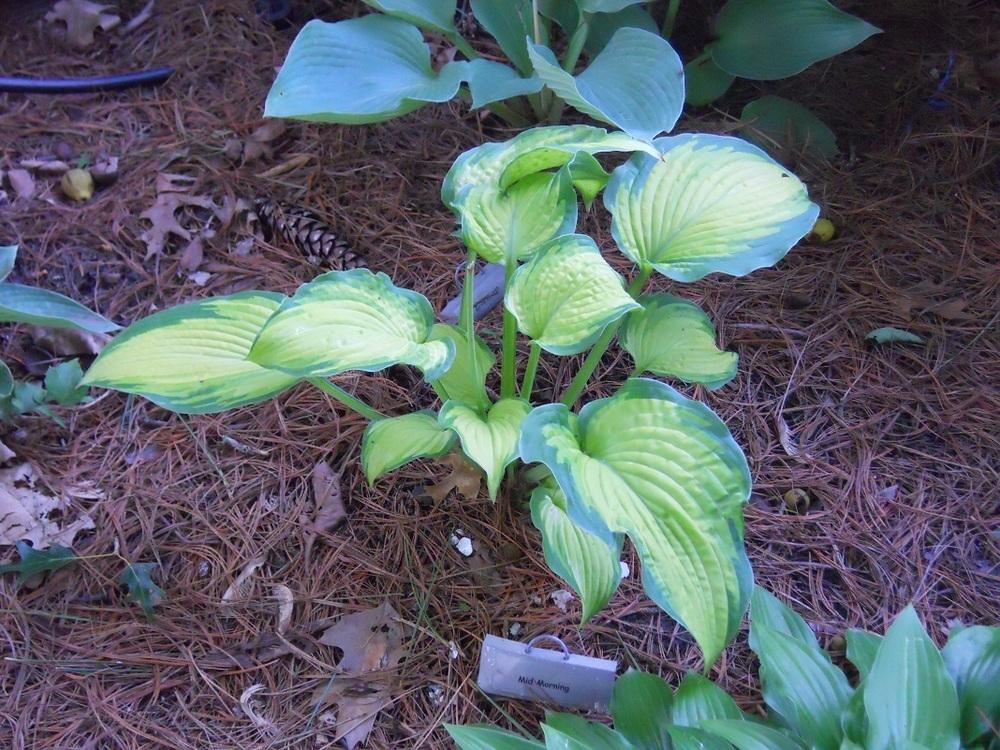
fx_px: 1329
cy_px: 375
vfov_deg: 31.5
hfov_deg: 41.2
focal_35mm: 46
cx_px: 500
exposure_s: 1/100
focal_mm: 8.3
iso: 800
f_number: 3.4
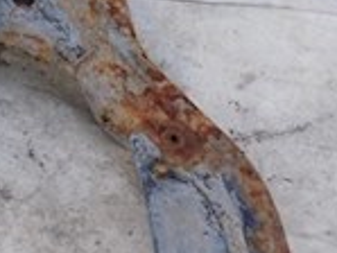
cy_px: 262
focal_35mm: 99
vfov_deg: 14.7
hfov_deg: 17.0
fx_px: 965
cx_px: -231
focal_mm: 4
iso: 80
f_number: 3.1
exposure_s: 1/160
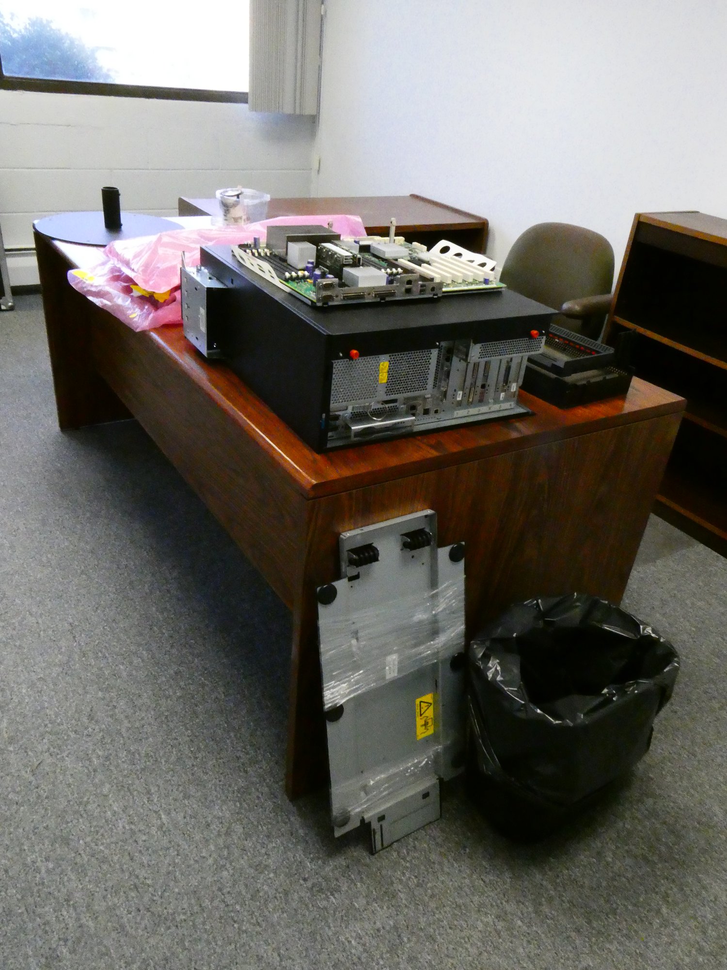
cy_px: 485
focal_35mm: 26
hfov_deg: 53.1
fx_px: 728
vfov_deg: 67.3
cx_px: 364
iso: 1600
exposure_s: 1/40
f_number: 8
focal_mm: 4.7
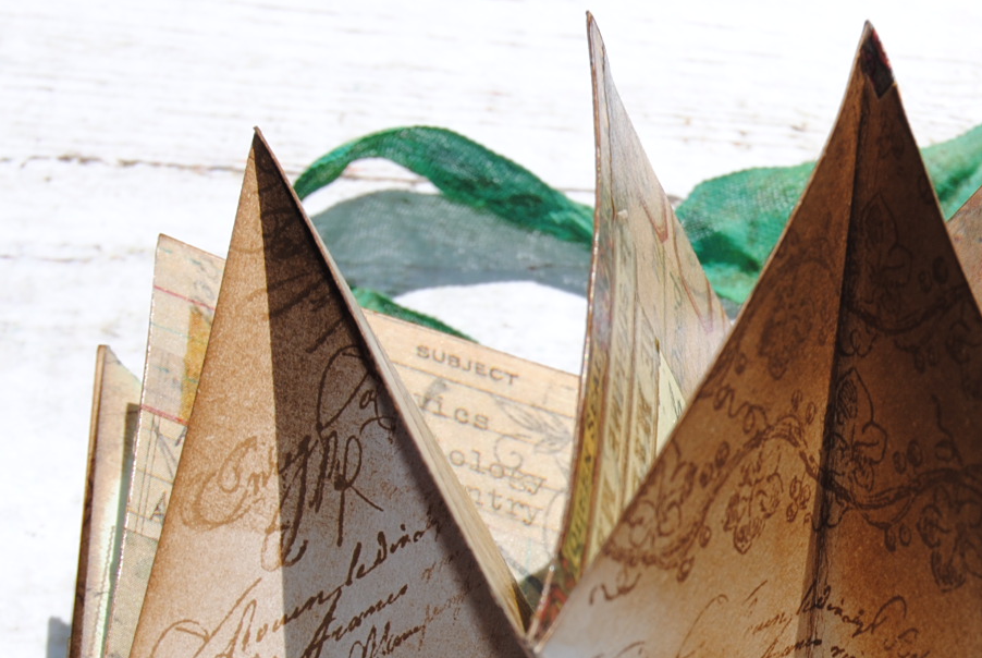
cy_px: 572
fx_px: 4836
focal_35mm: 177
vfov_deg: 7.8
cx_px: 975
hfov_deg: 11.5
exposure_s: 1/200
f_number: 6.3
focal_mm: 55
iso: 100
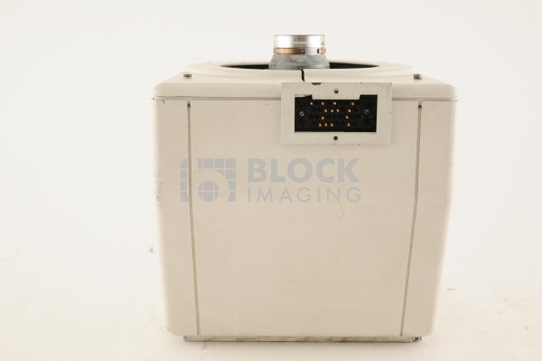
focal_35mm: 50
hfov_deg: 39.6
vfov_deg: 26.9
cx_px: 271
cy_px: 180
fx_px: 752
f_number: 11
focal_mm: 50
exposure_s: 1/125
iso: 1600
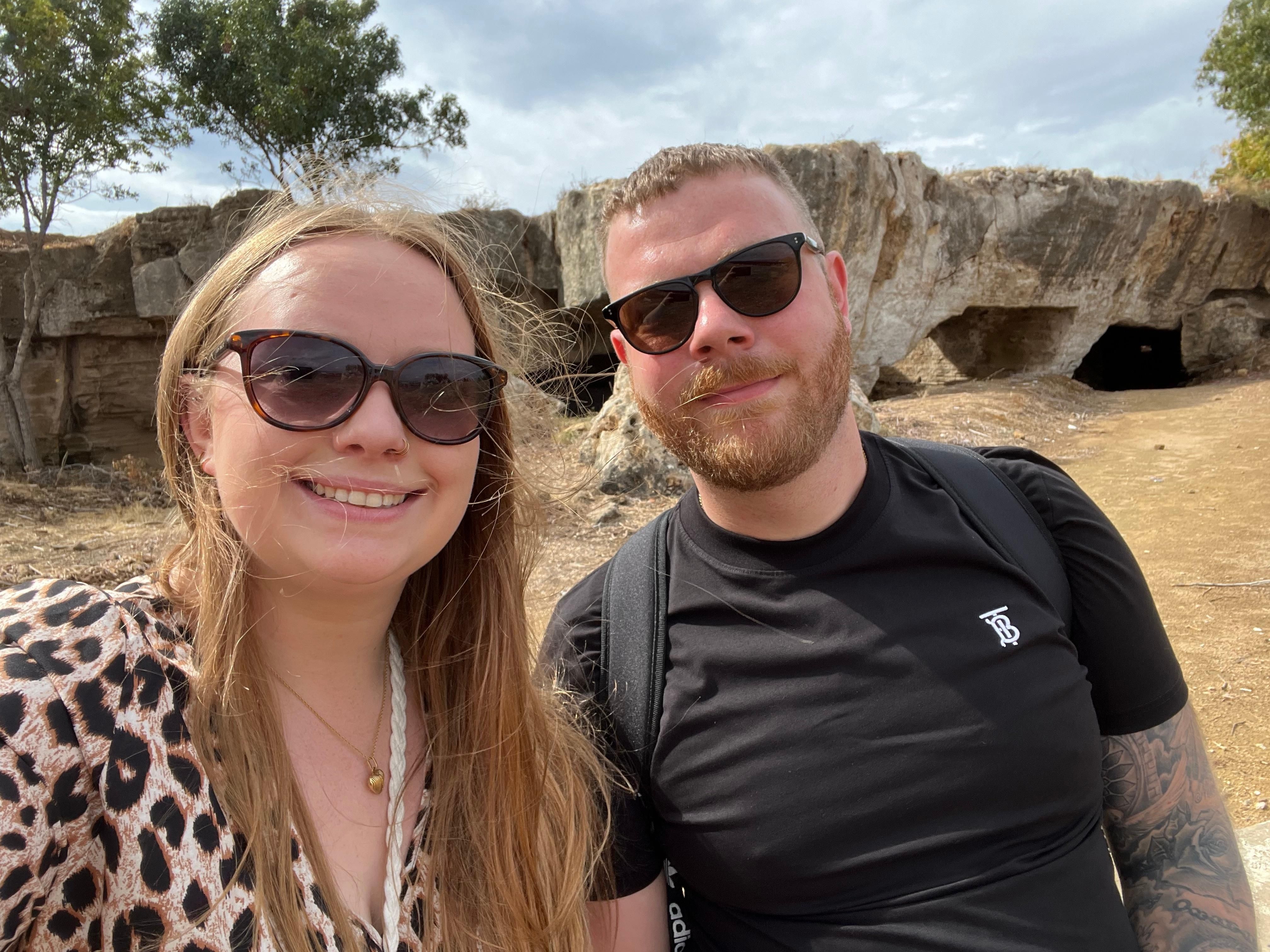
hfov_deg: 73.9
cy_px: 476
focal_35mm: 23
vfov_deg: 58.9
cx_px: 635
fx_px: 844
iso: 32
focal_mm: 2.71
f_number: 2.2
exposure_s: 1/397
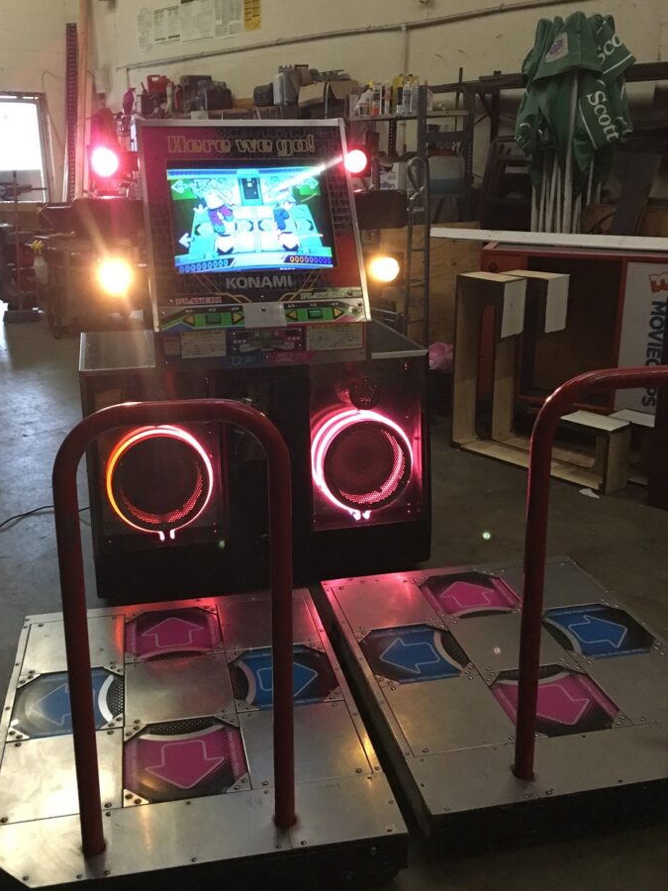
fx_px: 849
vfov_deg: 55.3
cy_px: 410
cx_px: 294
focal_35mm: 33
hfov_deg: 42.9
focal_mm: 4.15
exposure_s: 1/15
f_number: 2.2
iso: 250
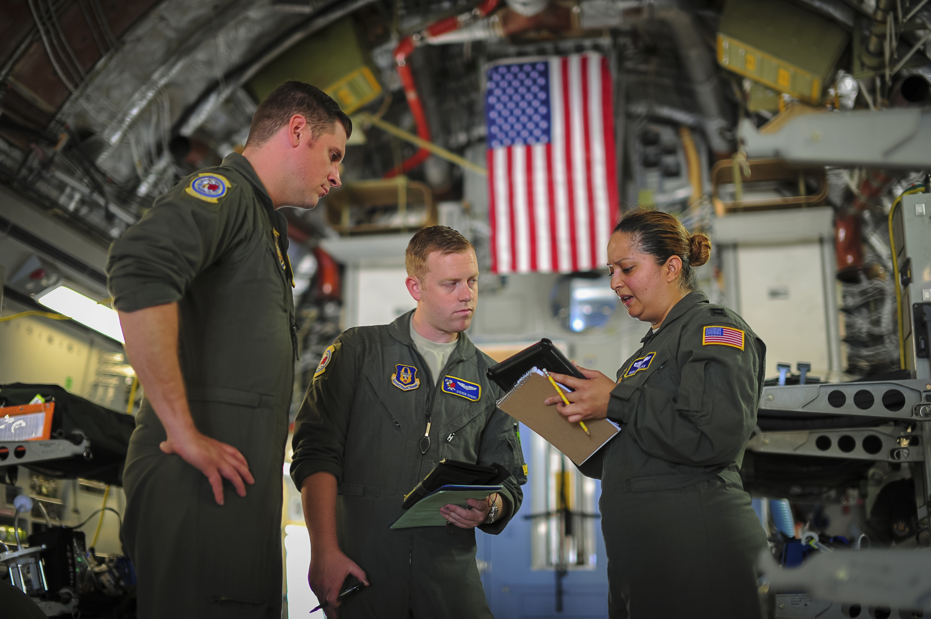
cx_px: 466
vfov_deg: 27.0
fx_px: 1292
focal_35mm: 50
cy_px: 310
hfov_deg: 39.6
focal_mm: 50
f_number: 1.4
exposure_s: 1/60
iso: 100
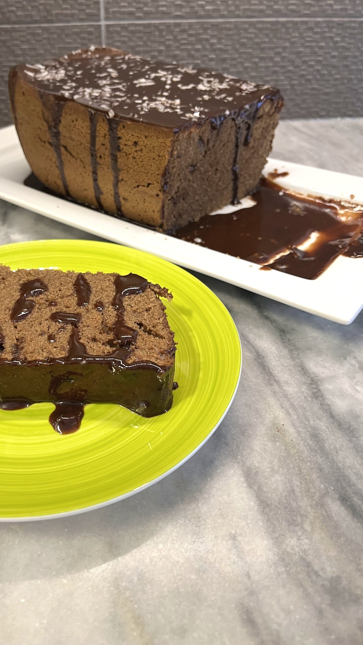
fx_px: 496
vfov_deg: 66.1
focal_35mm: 29
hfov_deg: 39.8
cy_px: 322
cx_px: 131
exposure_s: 1/60
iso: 125
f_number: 1.6
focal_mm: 5.1
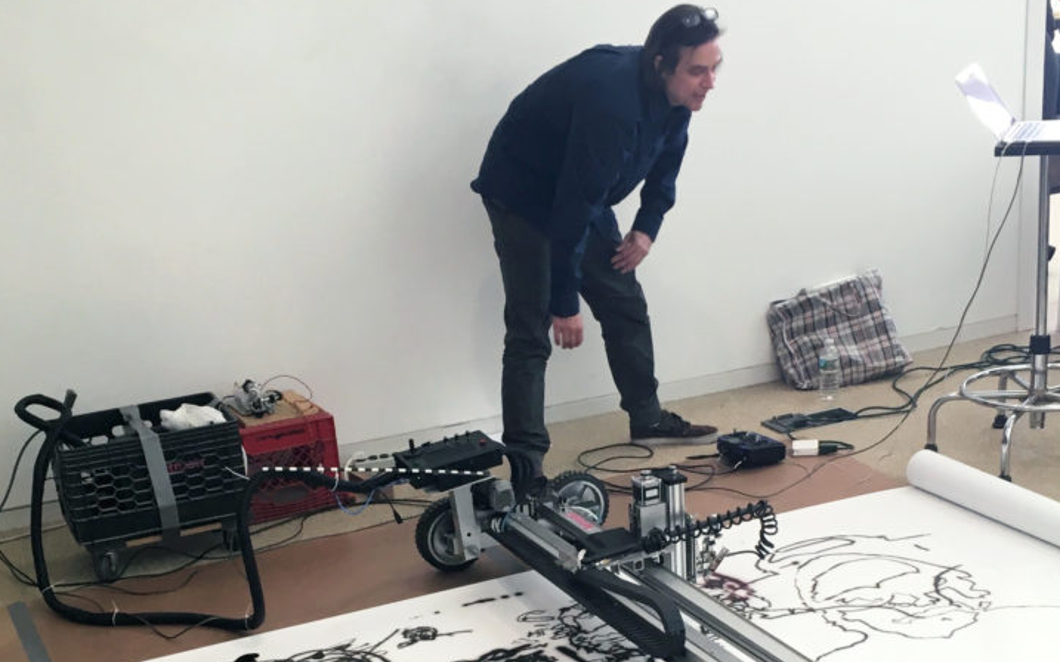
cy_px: 615
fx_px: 1733
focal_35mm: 60
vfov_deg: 21.1
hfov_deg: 34.0
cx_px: 582
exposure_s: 1/30
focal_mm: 4.15
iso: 25
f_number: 2.2
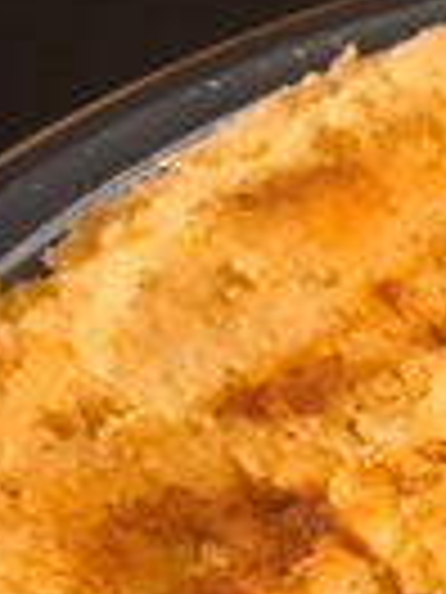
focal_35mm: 141
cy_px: 1300
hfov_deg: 9.5
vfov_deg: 12.0
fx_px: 2422
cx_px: 1009
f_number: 2.2
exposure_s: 1/30
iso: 50
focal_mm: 4.15
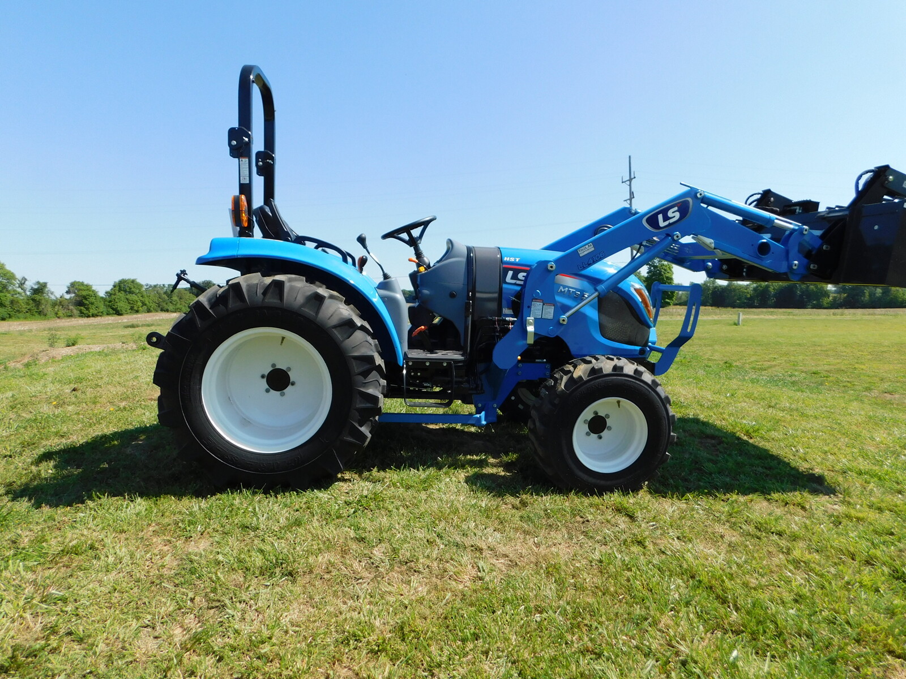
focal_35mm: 23
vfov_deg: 58.9
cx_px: 453
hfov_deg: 73.9
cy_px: 340
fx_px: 602
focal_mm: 4
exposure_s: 1/1250
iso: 125
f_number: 3
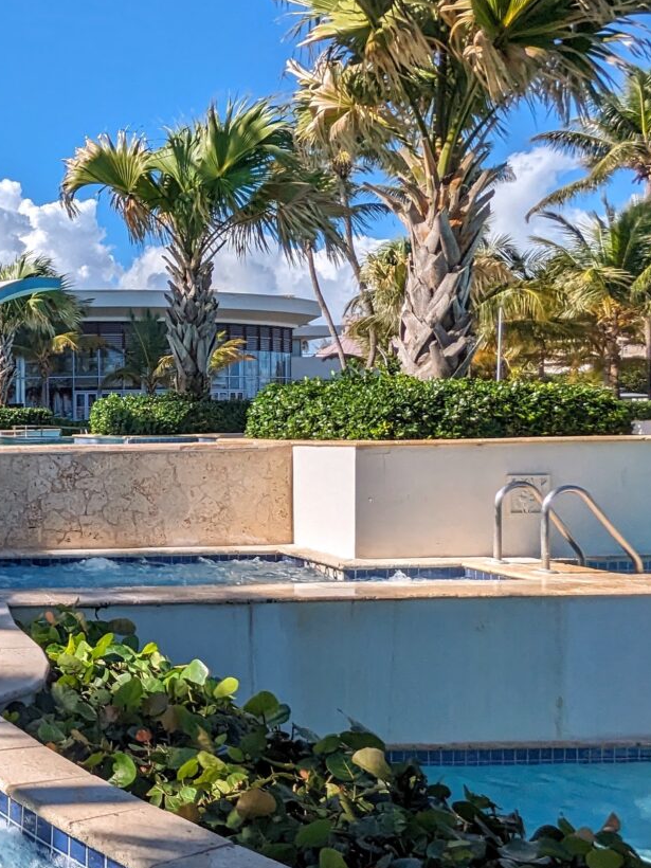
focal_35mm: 40
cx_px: -216
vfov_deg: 46.8
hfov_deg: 28.7
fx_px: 1003
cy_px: 455
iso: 46
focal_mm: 2.35
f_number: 2.2
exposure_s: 1/2584
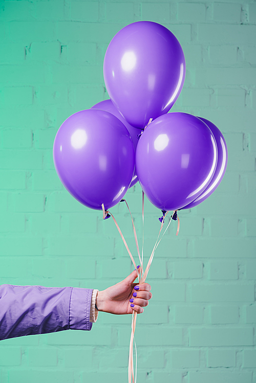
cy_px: 192
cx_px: 128
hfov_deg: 13.1
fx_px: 1119
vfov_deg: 19.4
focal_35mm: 105
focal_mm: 105
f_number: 10
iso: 100
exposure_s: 1/160
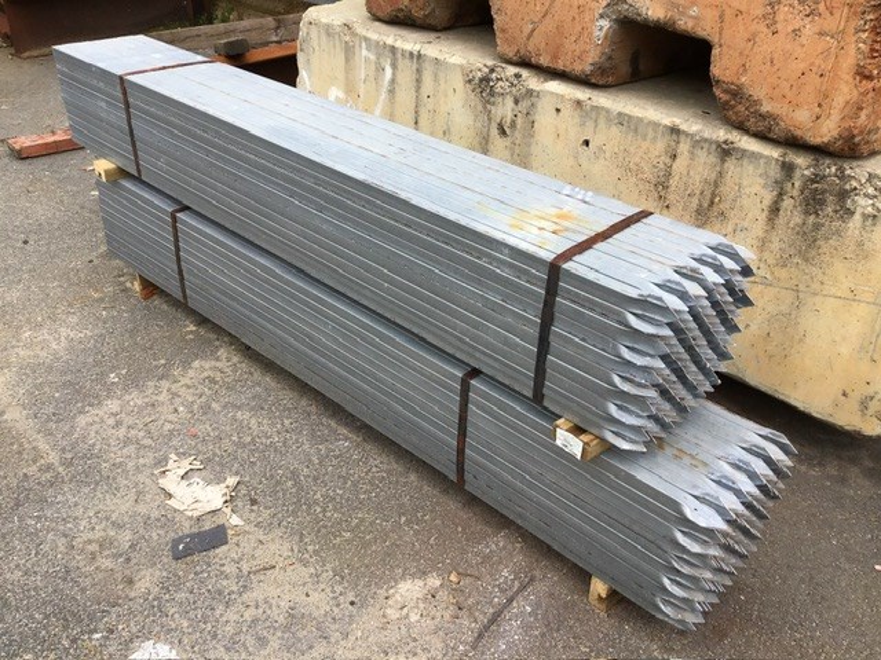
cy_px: 330
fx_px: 789
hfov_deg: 58.4
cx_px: 440
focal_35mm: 31
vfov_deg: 45.4
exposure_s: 1/348
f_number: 2.4
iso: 25
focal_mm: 3.3
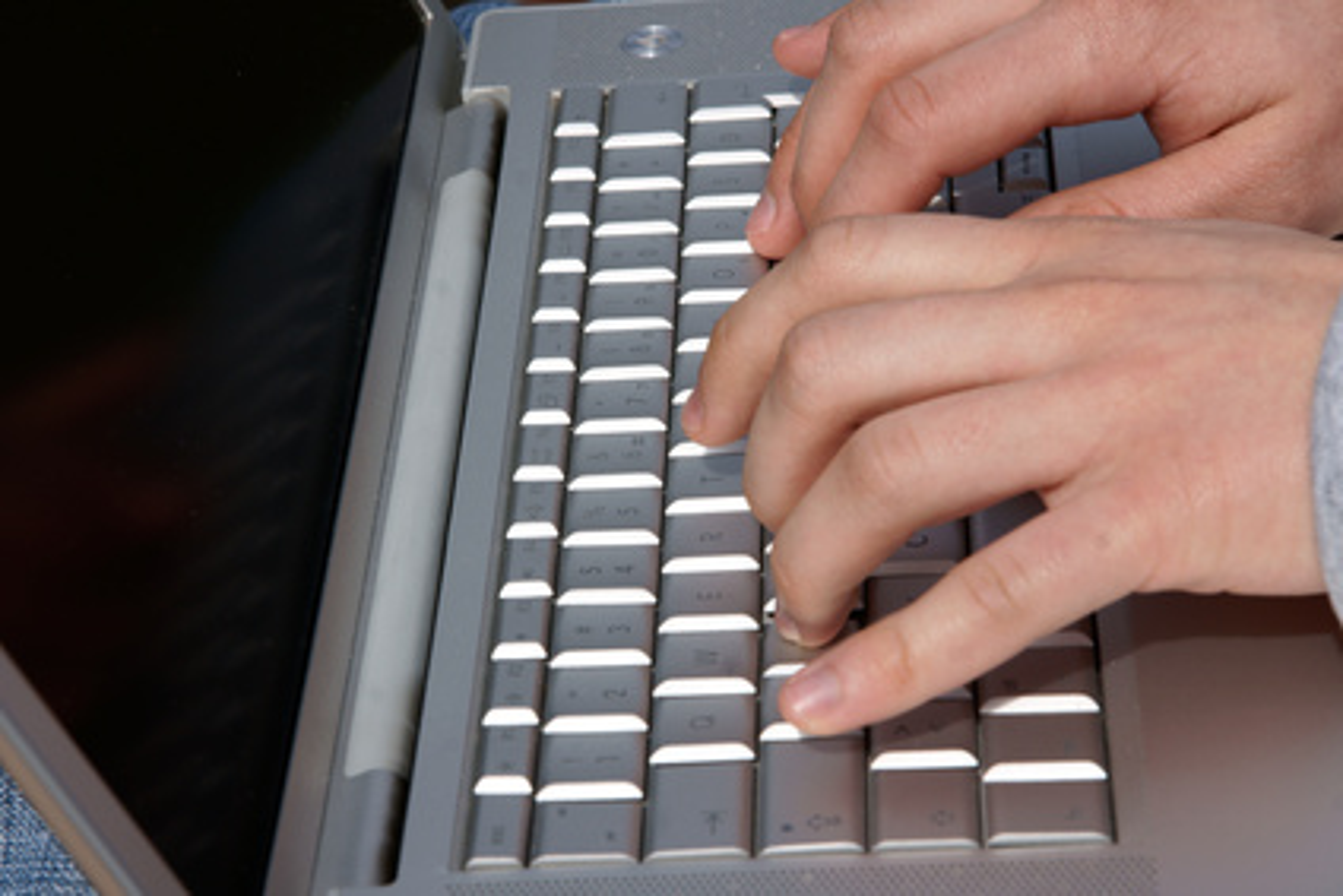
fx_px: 4478
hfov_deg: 17.1
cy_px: 448
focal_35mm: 120
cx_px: 672
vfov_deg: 11.4
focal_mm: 80
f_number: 11
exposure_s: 1/200
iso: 100
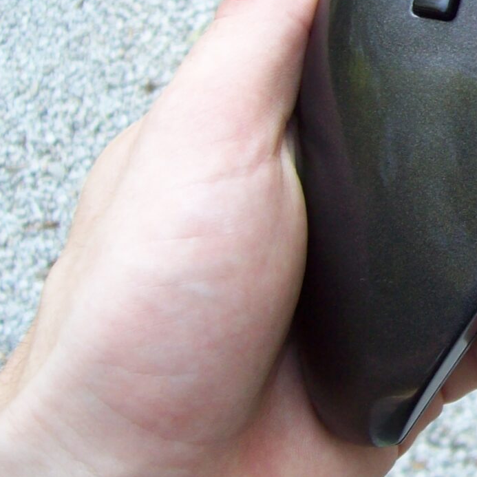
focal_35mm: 94
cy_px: 33
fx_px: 1465
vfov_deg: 18.1
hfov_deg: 17.0
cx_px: 688
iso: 80
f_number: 2.7
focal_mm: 6
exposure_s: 1/83.3
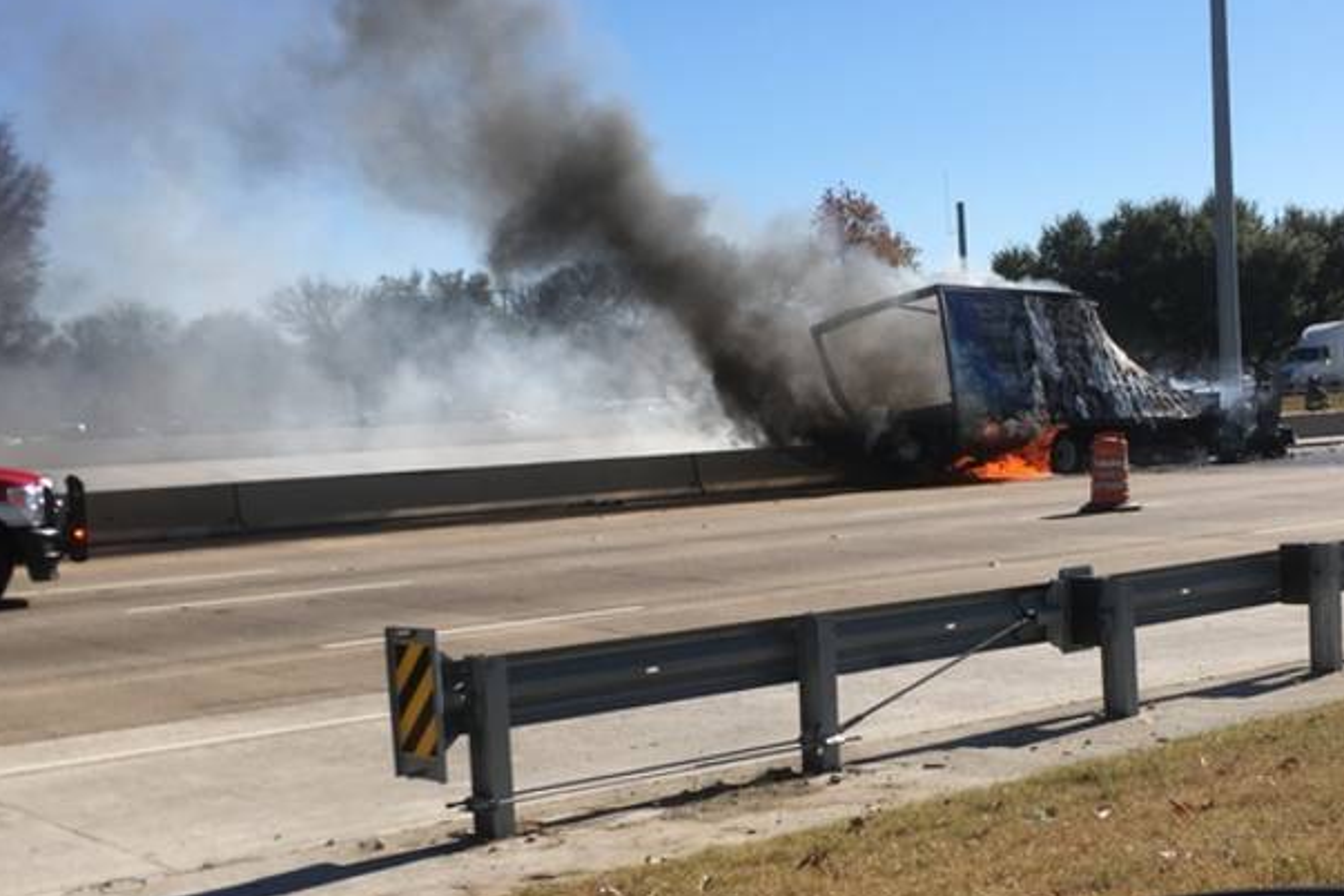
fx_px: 1493
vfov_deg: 33.3
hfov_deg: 48.4
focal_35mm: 40
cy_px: 366
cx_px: 738
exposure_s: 1/2024
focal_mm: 4.15
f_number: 2.2
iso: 25
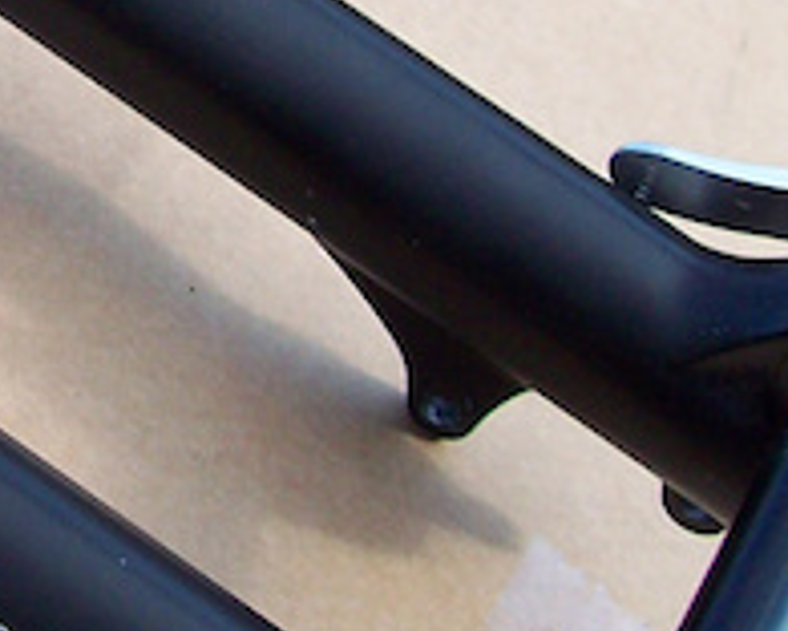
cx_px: -509
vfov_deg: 10.5
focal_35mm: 144
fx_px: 3358
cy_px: -202
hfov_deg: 12.5
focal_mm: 6
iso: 80
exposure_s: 1/419
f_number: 2.7
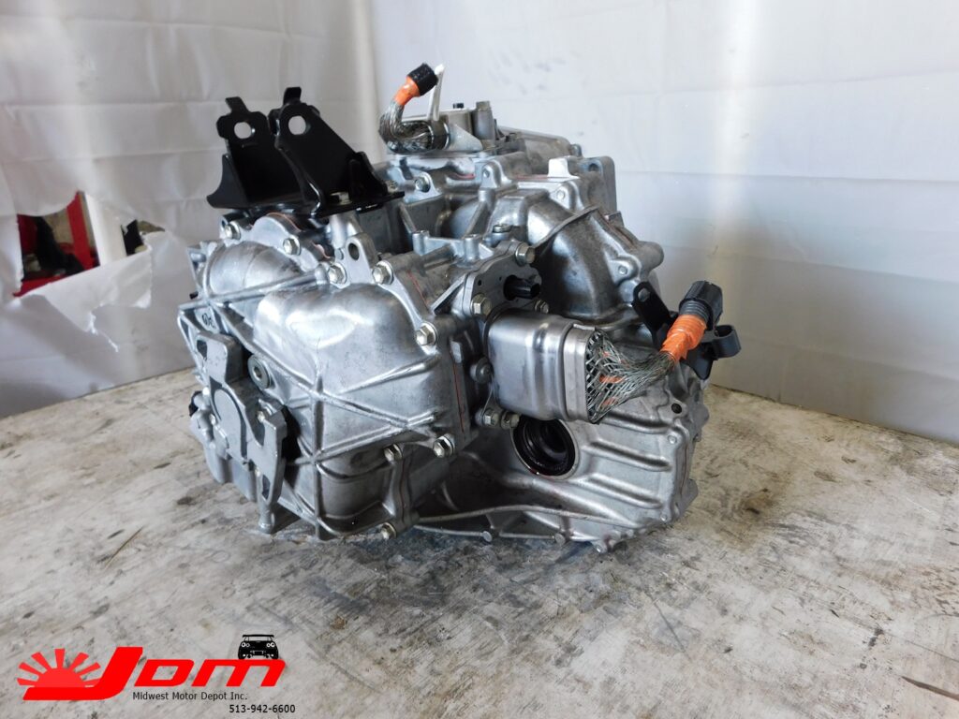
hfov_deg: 73.9
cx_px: 480
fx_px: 637
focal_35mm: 23
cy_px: 360
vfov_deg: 58.9
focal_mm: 4
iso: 200
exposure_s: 1/30
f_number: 3
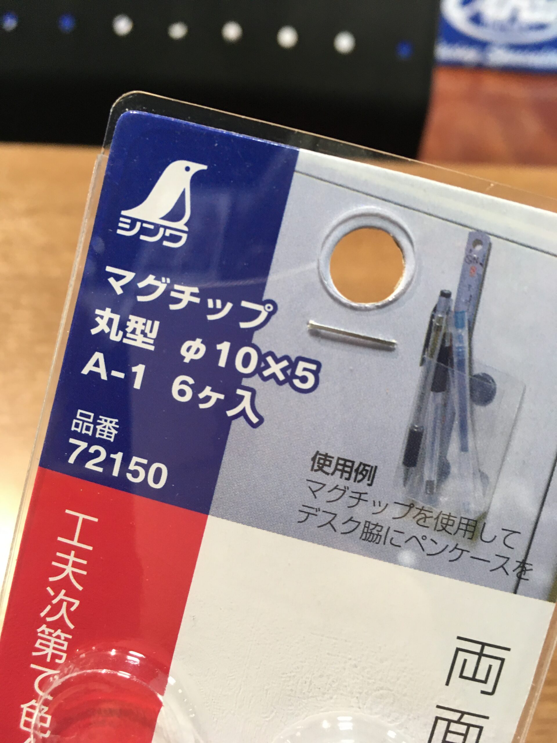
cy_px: 372
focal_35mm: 29
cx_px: 278
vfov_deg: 61.7
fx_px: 622
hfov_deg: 48.2
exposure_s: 1/30
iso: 100
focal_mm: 4.15
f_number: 2.2
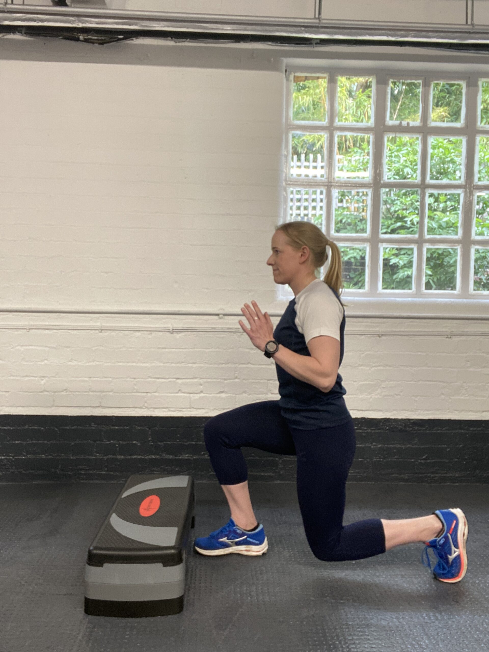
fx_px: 565
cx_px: 244
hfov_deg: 46.8
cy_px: 326
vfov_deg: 60.0
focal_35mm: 30
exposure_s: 1/50
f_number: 2.2
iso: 160
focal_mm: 2.71
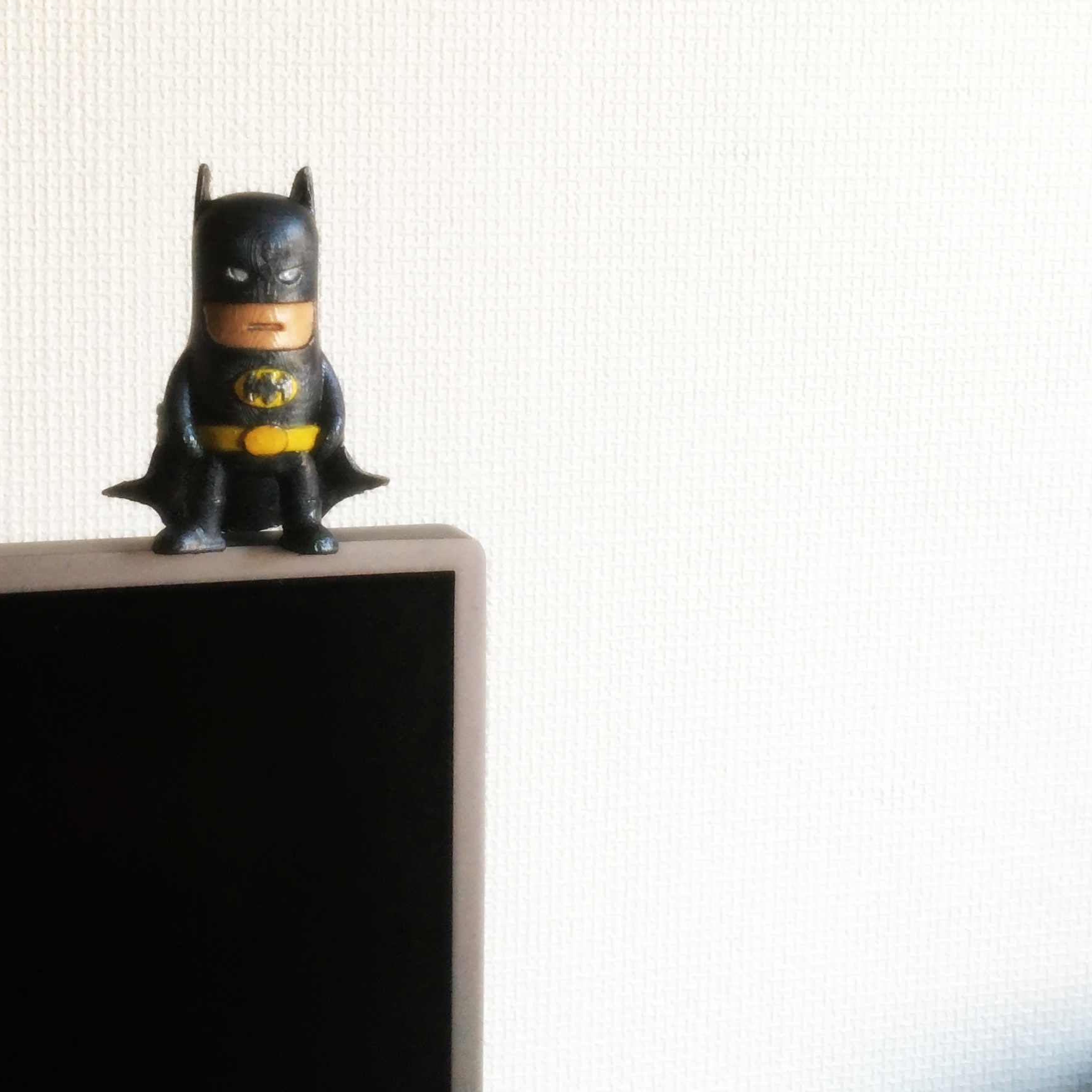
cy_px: 324
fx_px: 2106
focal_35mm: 59
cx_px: 287
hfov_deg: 28.7
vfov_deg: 28.8
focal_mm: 4.15
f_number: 2.2
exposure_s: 1/33
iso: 64
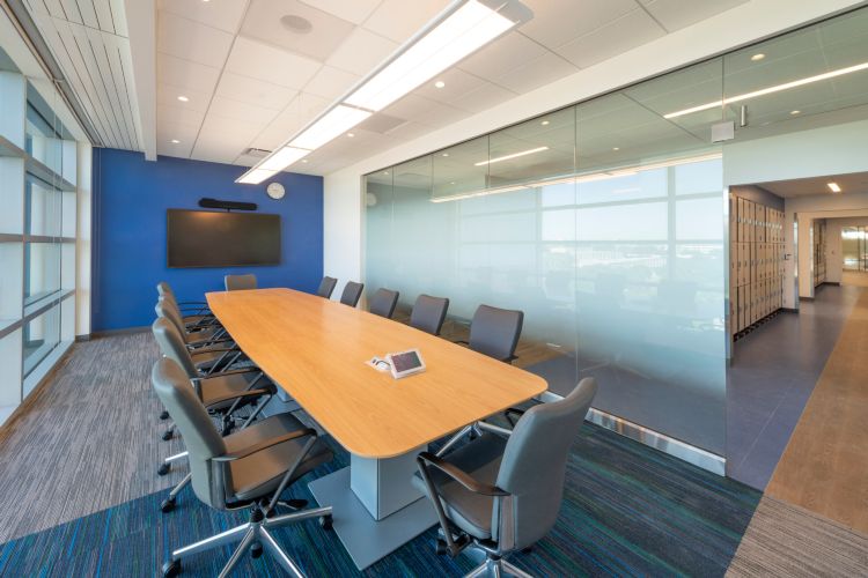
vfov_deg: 81.2
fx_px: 338
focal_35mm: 14
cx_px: 434
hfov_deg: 104.3
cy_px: 289
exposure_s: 1/2
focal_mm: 14
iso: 100
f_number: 13
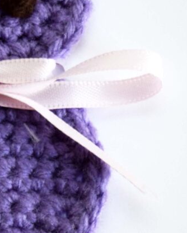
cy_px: 113
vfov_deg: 5.1
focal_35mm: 380
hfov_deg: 4.1
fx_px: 2629
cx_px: -27
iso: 400
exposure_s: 1/80
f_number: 5.6
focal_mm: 55
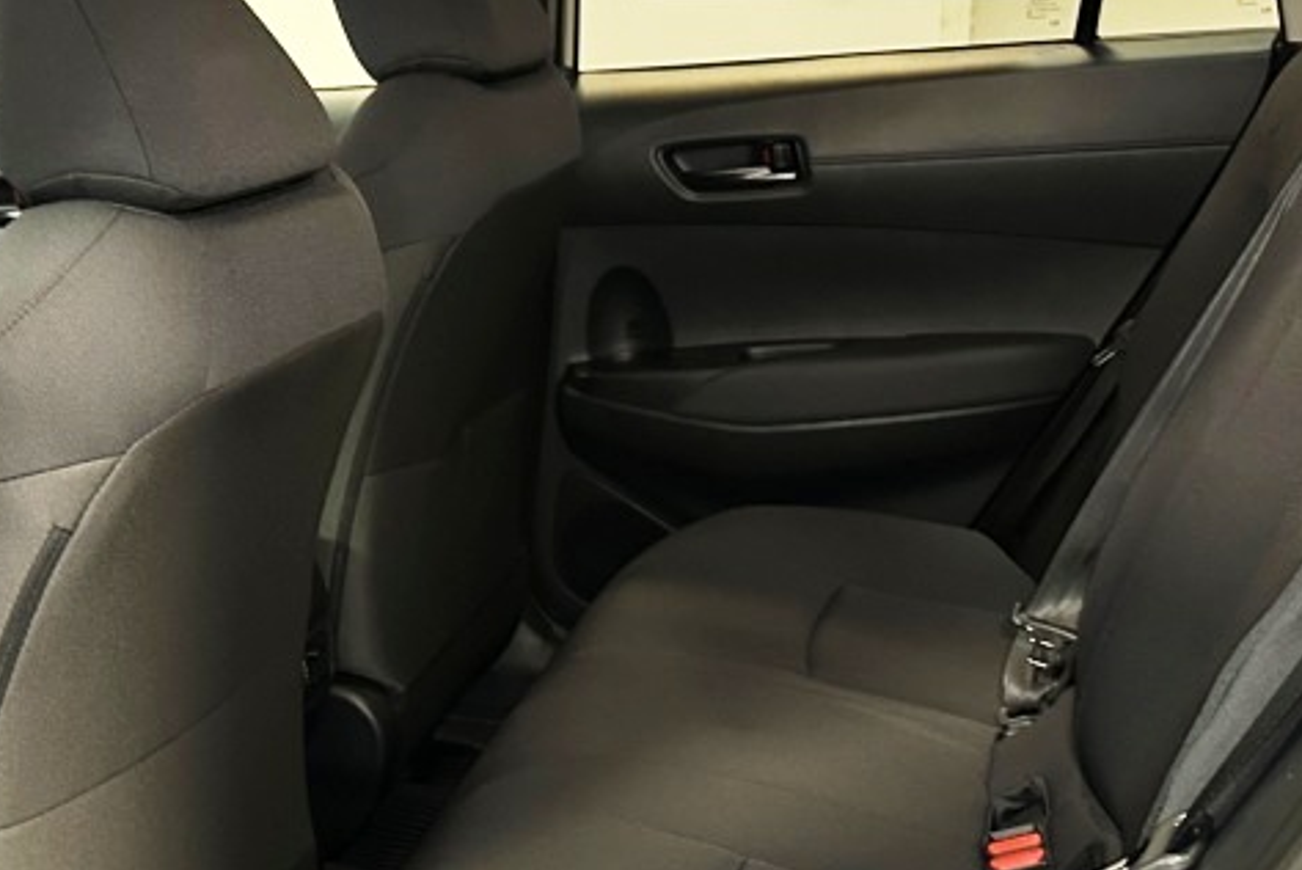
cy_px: 564
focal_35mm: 54
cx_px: 575
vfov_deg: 25.0
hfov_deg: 36.8
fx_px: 1954
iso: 800
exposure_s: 1/30
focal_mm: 6.86
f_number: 1.78
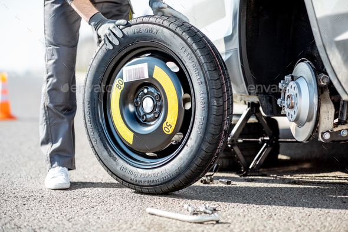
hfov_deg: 23.9
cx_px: 174
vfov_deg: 16.1
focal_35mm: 85
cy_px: 116
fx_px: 822
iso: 100
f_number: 2.2
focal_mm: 85
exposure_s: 1/1000
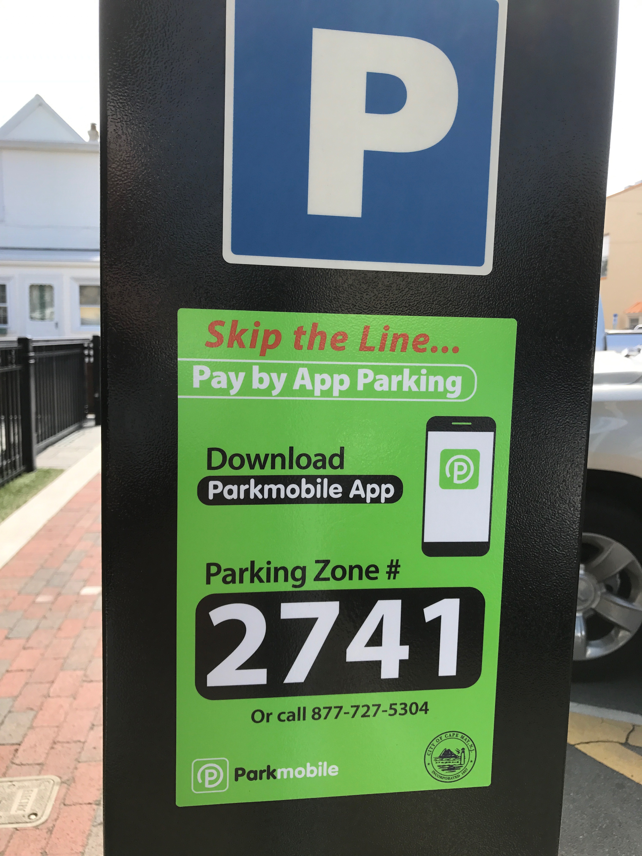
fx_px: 692
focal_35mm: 28
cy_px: 428
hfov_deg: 49.7
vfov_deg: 63.4
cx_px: 321
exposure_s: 1/1100
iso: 20
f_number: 1.8
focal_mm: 3.99
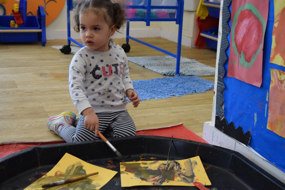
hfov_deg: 37.8
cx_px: 142
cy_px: 95
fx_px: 416
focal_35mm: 52
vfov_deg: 25.8
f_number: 4.5
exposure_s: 1/500
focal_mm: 35
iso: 3200
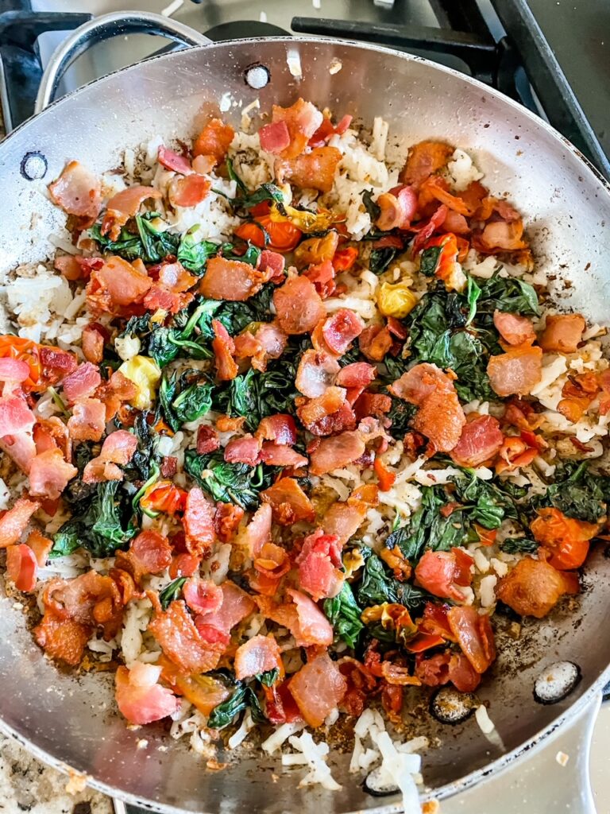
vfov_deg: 67.3
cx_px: 305
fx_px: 611
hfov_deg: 53.1
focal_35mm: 26
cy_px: 407
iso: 500
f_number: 1.6
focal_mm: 4.2
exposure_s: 1/30
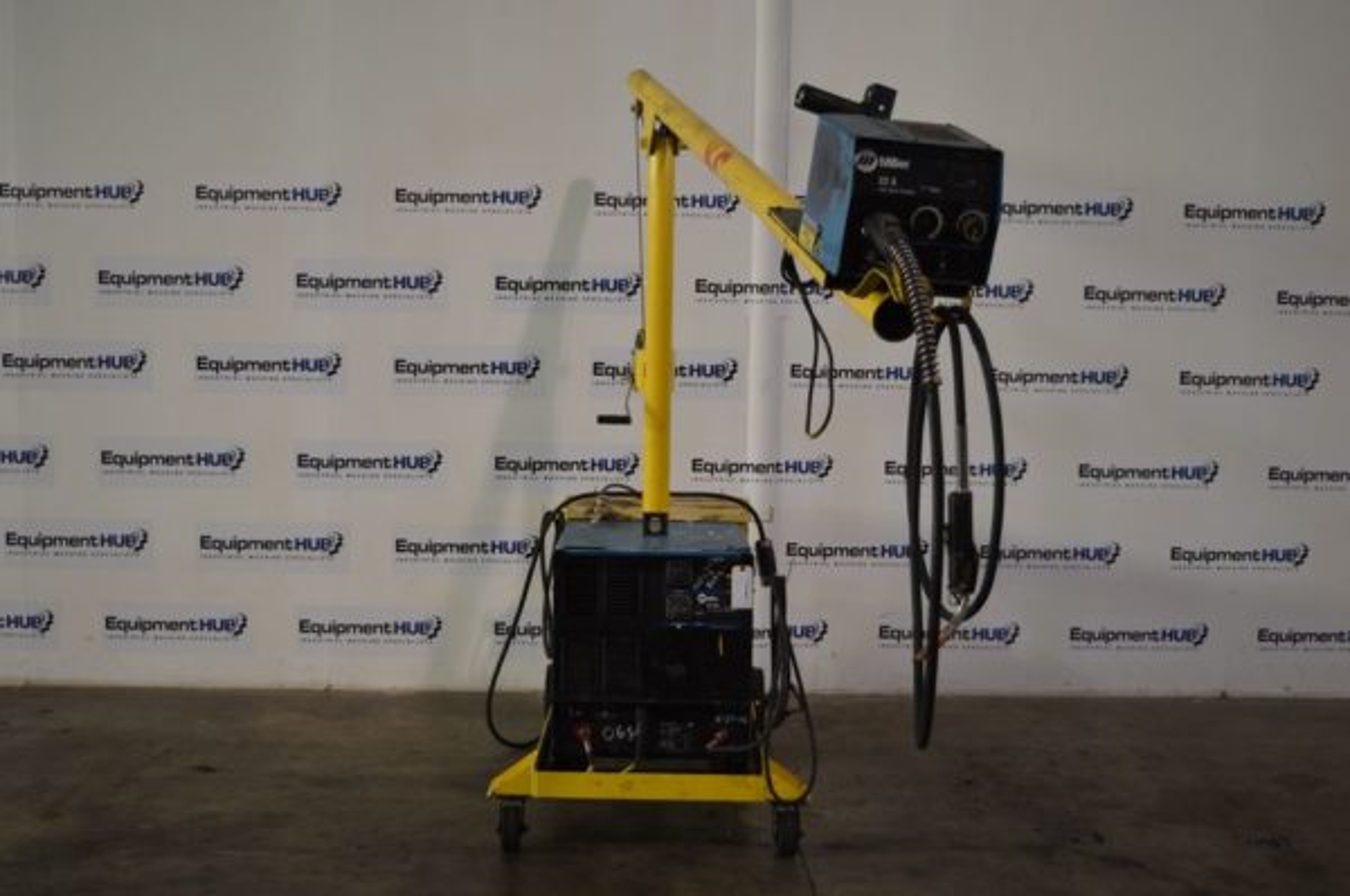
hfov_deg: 46.5
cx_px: 675
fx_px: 1572
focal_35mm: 42
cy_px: 448
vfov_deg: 31.8
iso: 400
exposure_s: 1/30
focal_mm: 28
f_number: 4.2
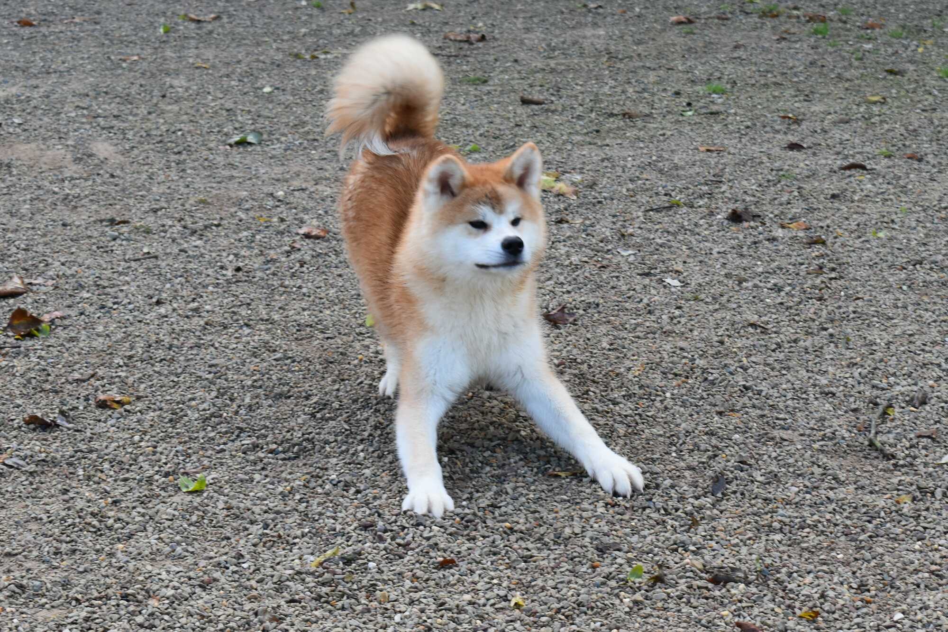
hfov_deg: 29.2
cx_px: 474
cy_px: 316
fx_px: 1817
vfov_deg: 19.7
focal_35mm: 69
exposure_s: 1/200
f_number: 7.1
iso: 400
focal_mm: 46
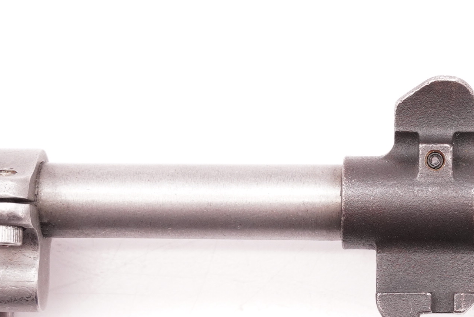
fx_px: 2095
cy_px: 208
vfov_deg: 8.6
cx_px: 531
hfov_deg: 12.7
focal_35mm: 159
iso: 1000
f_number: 5.6
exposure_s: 1/125
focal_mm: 32
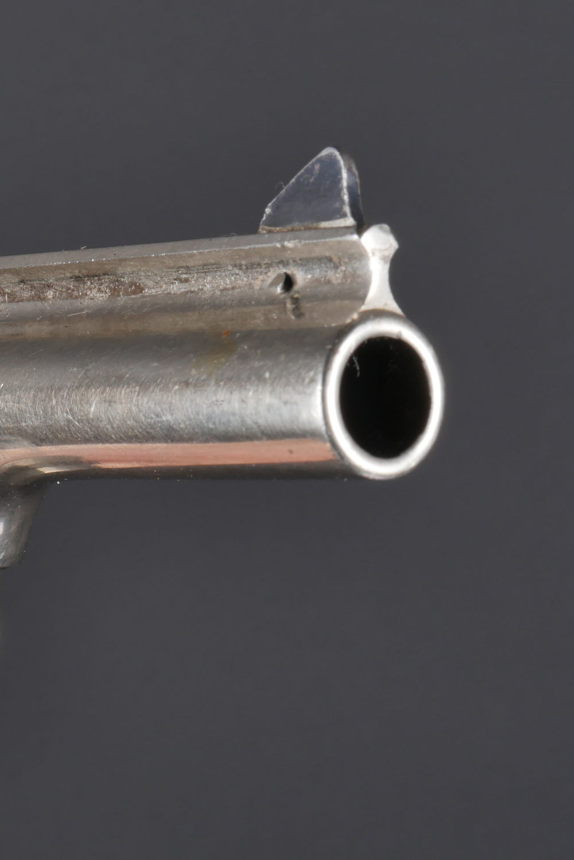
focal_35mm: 117
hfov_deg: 11.6
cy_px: 429
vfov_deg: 17.5
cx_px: 3
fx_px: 2797
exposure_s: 1/125
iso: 200
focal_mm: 42
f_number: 20
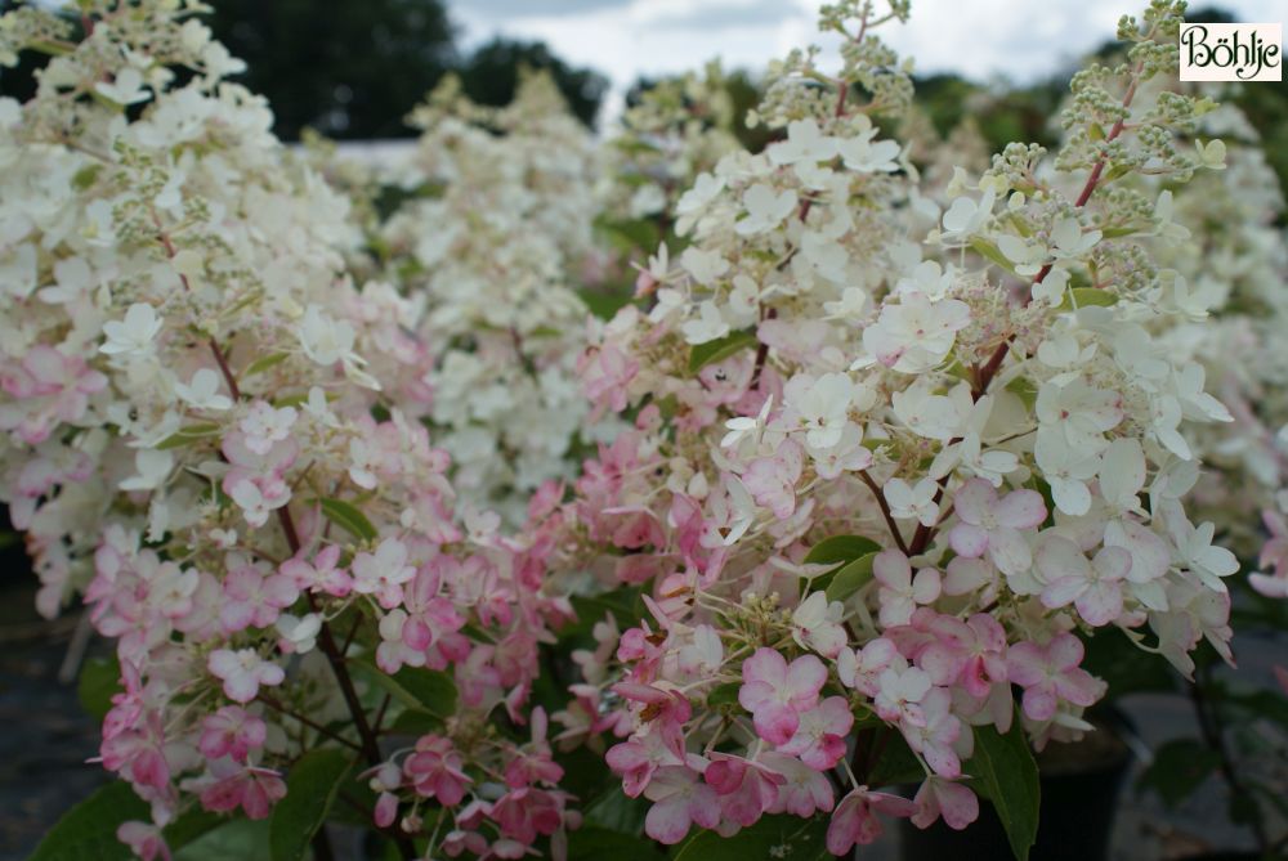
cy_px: 430
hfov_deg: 53.1
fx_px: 1289
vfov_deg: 37.0
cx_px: 644
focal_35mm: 36
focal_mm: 24
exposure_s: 1/500
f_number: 5.6
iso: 100
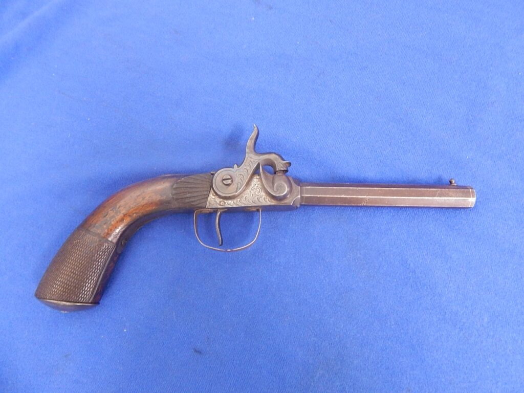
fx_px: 333
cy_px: 196
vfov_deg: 61.1
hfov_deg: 76.4
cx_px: 262
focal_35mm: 22
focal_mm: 4
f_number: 3
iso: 450
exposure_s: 1/8
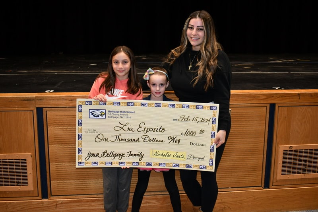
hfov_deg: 48.5
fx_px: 353
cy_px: 106
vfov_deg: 33.4
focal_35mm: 40
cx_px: 159
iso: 720
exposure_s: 1/60
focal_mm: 27
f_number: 4
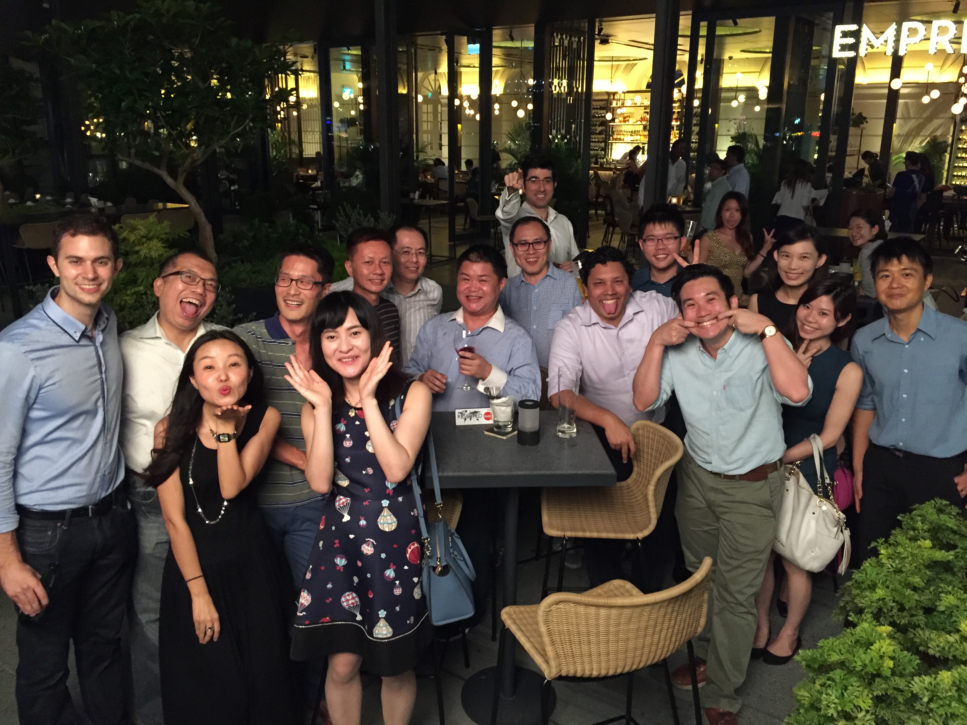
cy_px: 362
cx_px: 484
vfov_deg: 48.2
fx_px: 810
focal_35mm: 29
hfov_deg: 61.7
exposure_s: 1/17
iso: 400
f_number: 2.2
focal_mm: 4.15
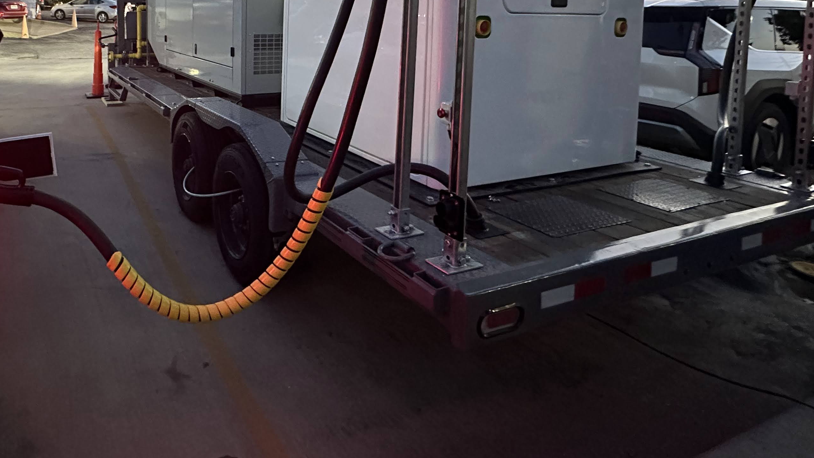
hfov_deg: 72.4
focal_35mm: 24
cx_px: 232
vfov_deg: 43.1
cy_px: 35
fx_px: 518
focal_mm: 2.22
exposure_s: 1/40
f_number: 2.2
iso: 1000
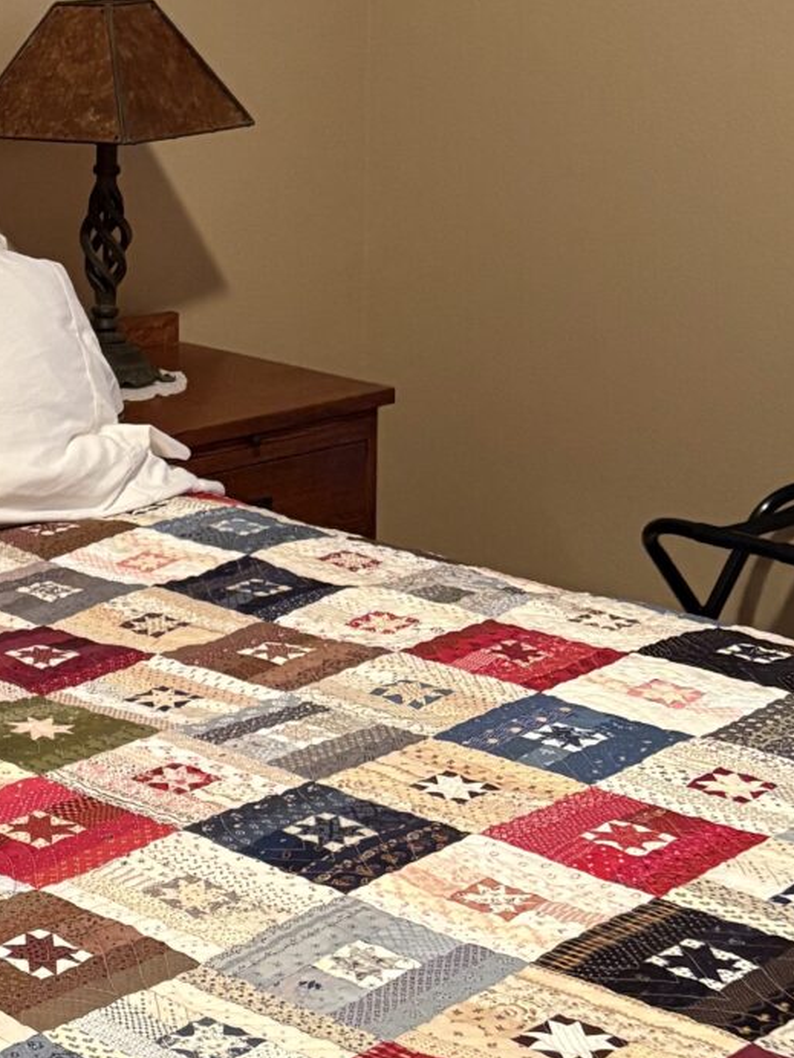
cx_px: -83
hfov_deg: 18.4
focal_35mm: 77
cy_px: 121
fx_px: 2355
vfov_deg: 24.7
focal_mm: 5.96
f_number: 1.6
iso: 640
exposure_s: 1/40
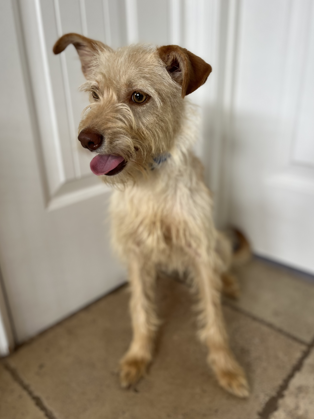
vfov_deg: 65.3
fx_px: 327
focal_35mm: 27
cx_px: 154
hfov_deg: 51.3
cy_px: 203
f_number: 1.6
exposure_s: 1/121
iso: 50
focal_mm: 5.1
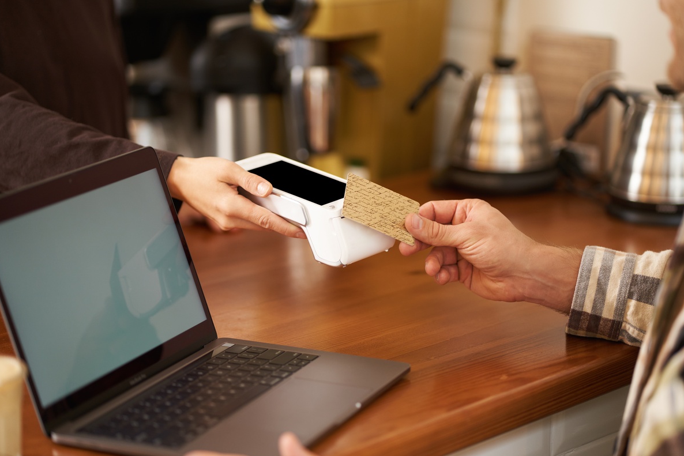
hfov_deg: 23.6
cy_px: 230
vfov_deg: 15.9
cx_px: 343
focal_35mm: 86
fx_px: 1634
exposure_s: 1/125
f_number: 2
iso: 320
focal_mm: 85
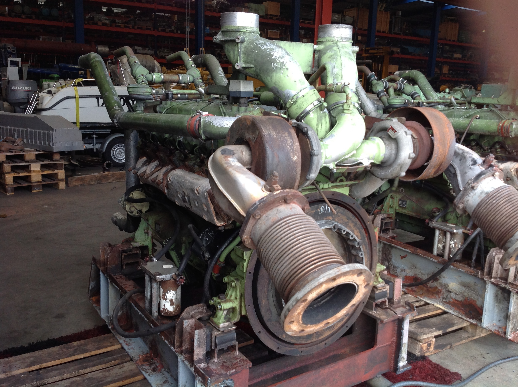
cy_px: 194
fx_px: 523
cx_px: 259
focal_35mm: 35
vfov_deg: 40.6
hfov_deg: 52.7
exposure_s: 1/120
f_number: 2.4
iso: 80
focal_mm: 4.28
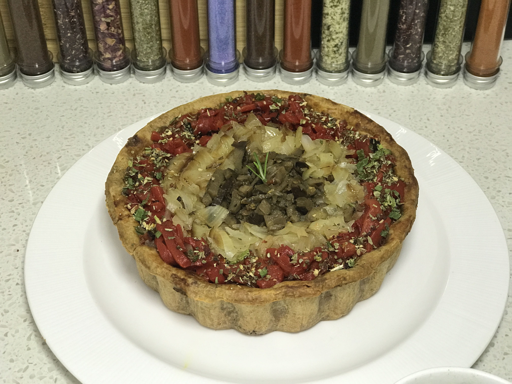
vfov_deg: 25.7
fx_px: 843
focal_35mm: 57
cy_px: 192
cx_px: 256
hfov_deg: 33.8
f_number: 2.8
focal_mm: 6.6
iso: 125
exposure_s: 1/50
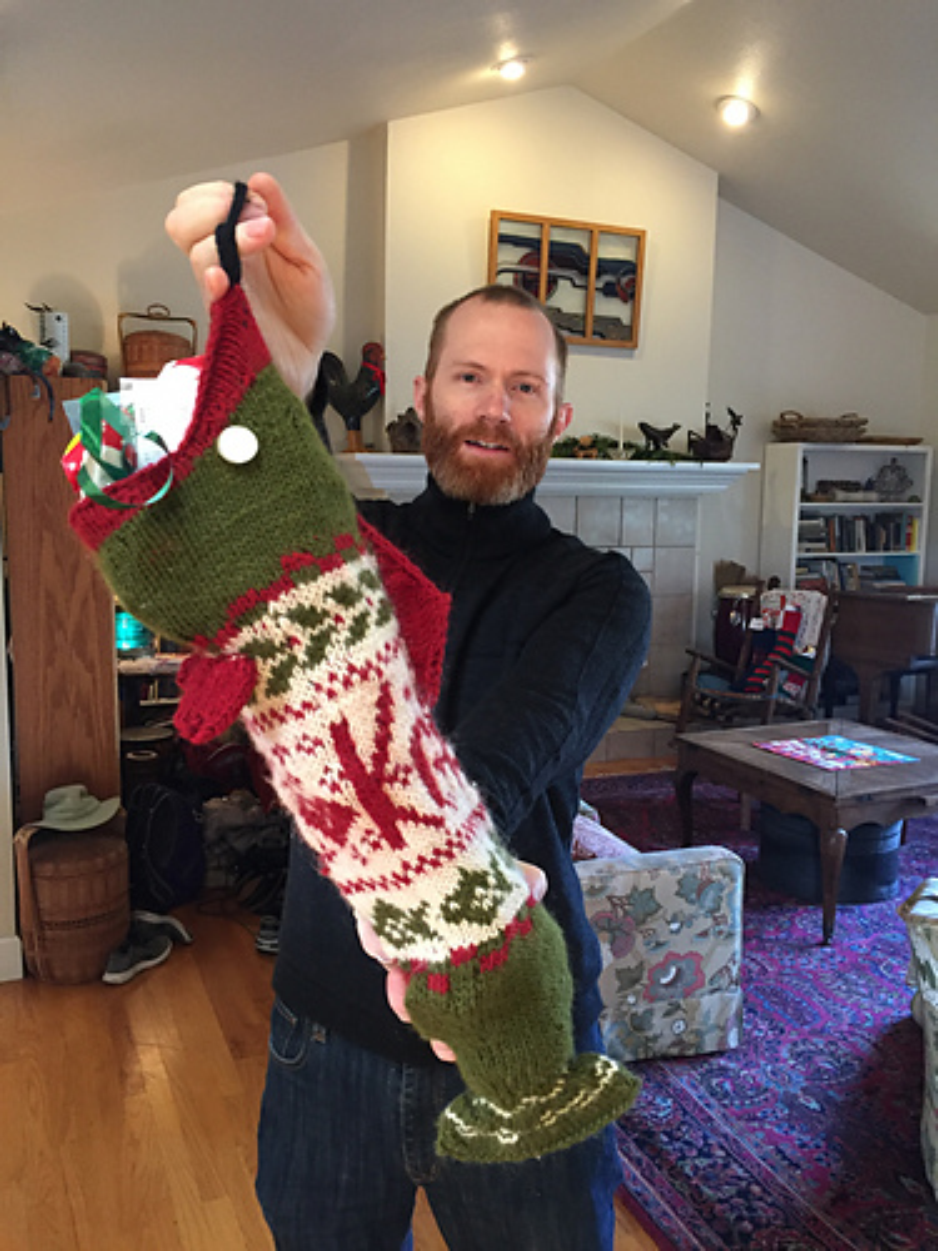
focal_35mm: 29
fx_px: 1048
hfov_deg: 48.2
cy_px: 626
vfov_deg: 61.7
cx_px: 469
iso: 160
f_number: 2.2
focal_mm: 4.15
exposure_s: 1/30
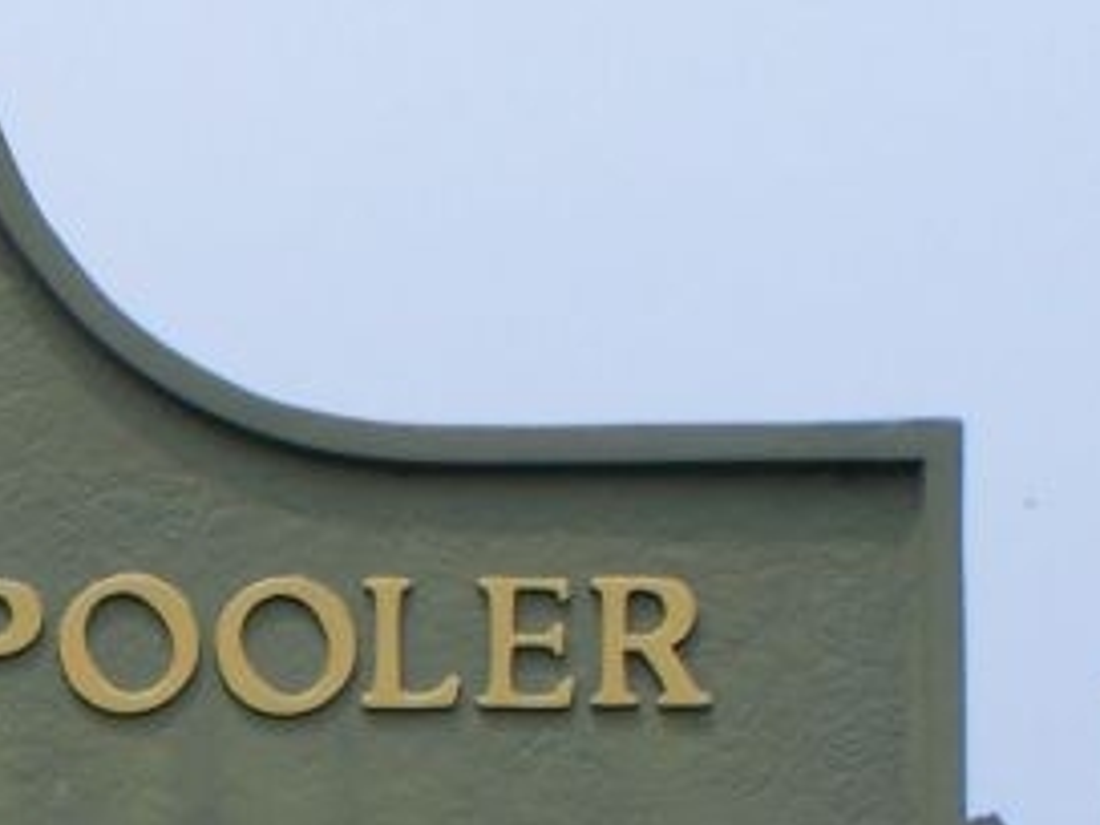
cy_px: 1351
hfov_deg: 5.5
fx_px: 11249
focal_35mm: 354
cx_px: -530
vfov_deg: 4.2
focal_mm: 15.6
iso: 64
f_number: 4.5
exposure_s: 1/400
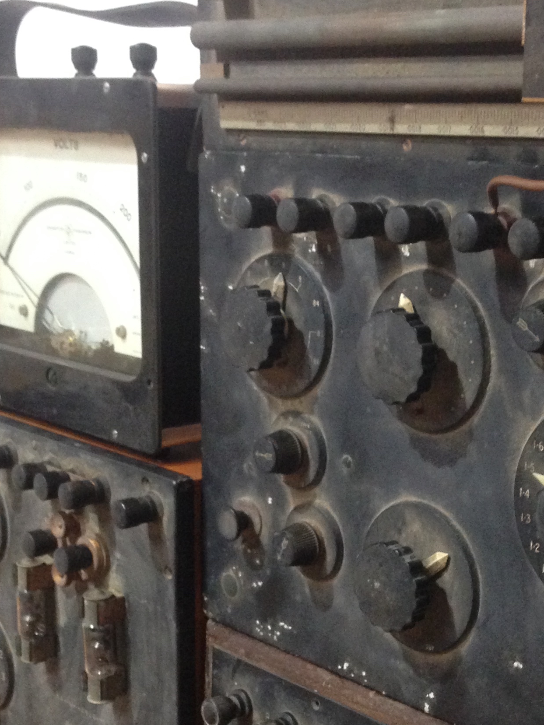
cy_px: 479
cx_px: 340
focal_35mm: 65
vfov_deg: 29.6
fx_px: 1362
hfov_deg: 22.5
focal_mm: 4.12
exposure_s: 1/20
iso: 250
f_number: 2.4
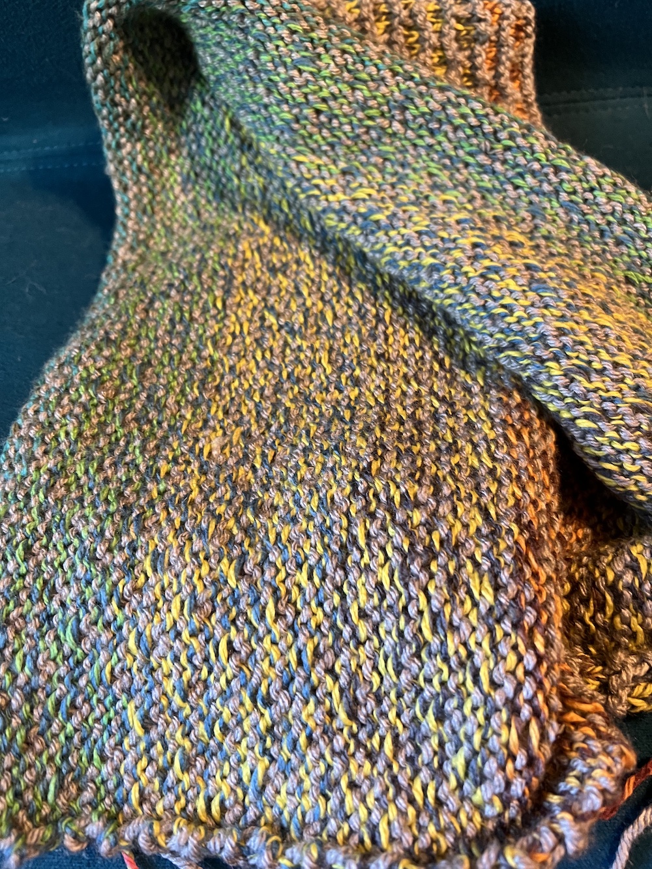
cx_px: 326
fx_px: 653
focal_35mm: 26
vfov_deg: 67.3
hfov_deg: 53.1
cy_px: 434
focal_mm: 5.7
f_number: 1.5
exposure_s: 1/60
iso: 500
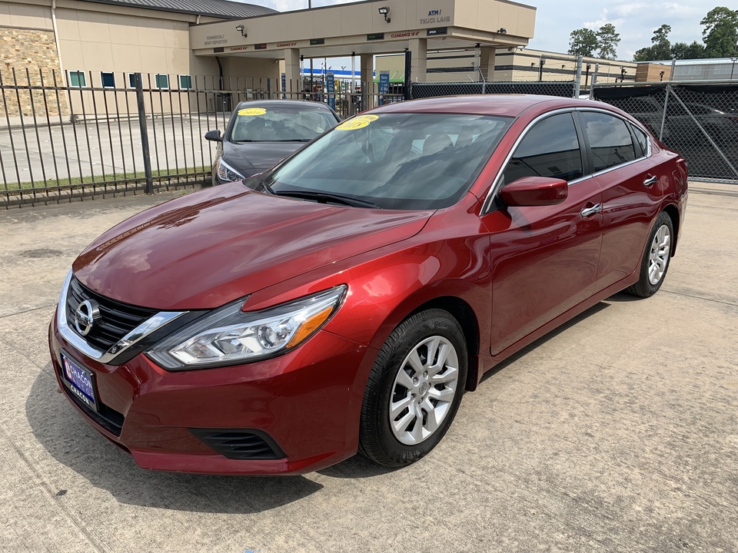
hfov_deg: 67.3
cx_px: 369
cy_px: 276
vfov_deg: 53.1
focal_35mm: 26
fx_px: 554
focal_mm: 4.25
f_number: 1.8
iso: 25
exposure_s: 1/1368
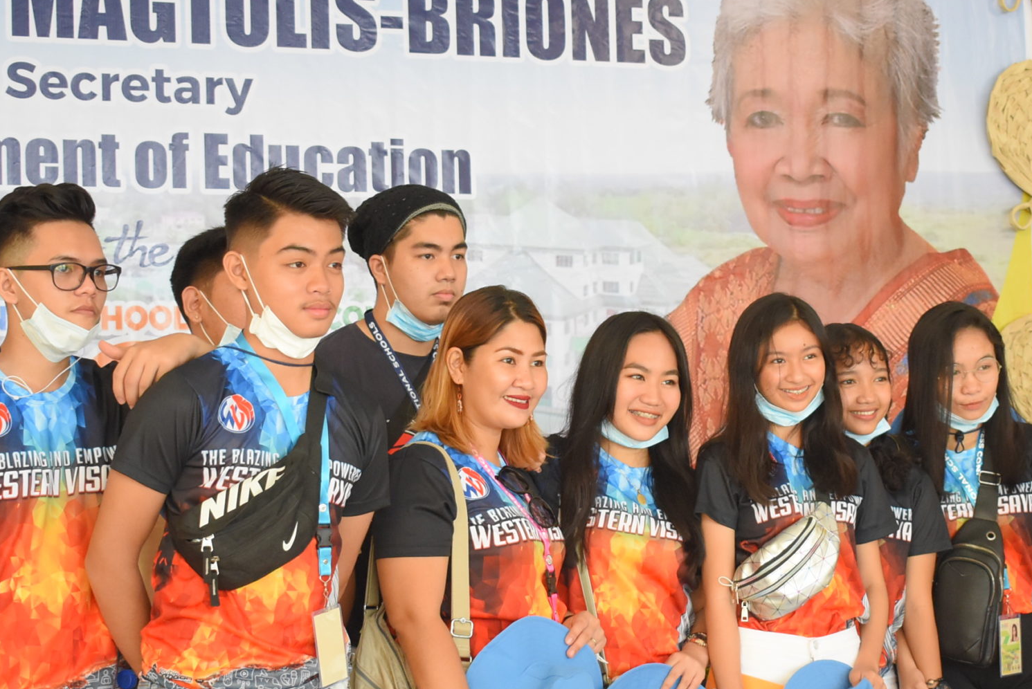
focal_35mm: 80
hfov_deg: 25.4
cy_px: 383
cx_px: 550
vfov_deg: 17.1
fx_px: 2291
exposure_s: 1/125
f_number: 4.2
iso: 1250
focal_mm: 31
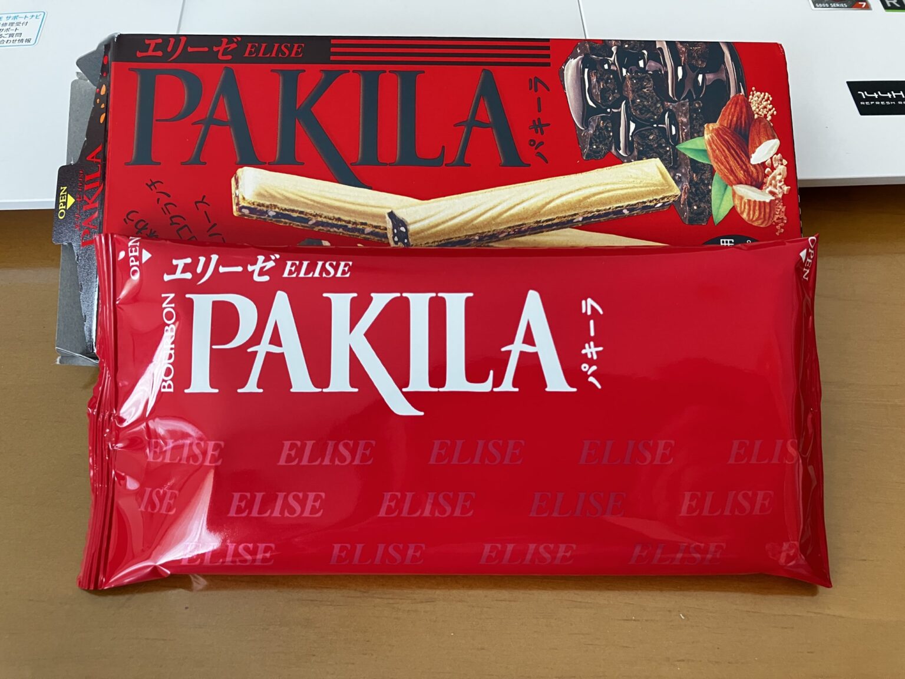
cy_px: 340
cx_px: 452
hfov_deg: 63.4
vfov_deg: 49.7
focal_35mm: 28
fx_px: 732
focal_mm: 3.99
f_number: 1.8
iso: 320
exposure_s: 1/51
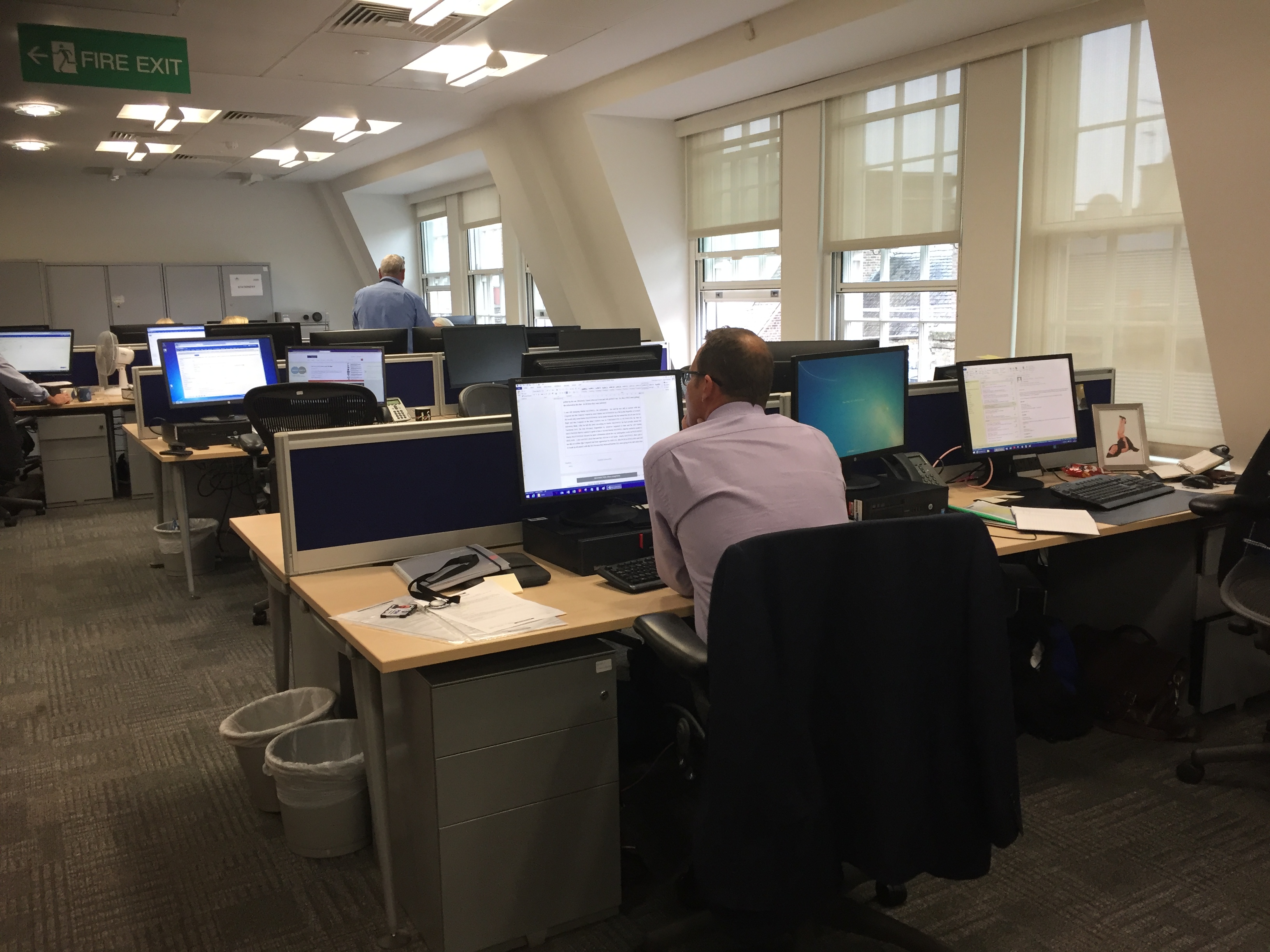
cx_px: 635
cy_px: 476
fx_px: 1064
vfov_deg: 48.2
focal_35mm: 29
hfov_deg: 61.7
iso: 64
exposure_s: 1/33
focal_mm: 4.15
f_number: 2.2
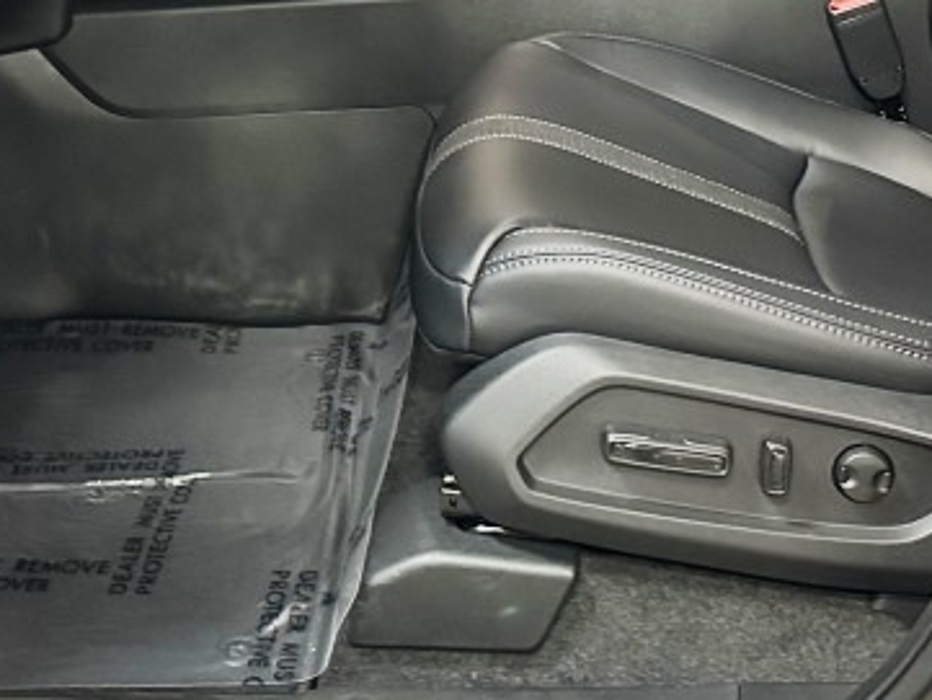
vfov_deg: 20.2
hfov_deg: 28.5
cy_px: -145
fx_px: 1831
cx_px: 421
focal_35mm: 68
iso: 1000
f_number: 1.78
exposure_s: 1/40
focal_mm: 6.86
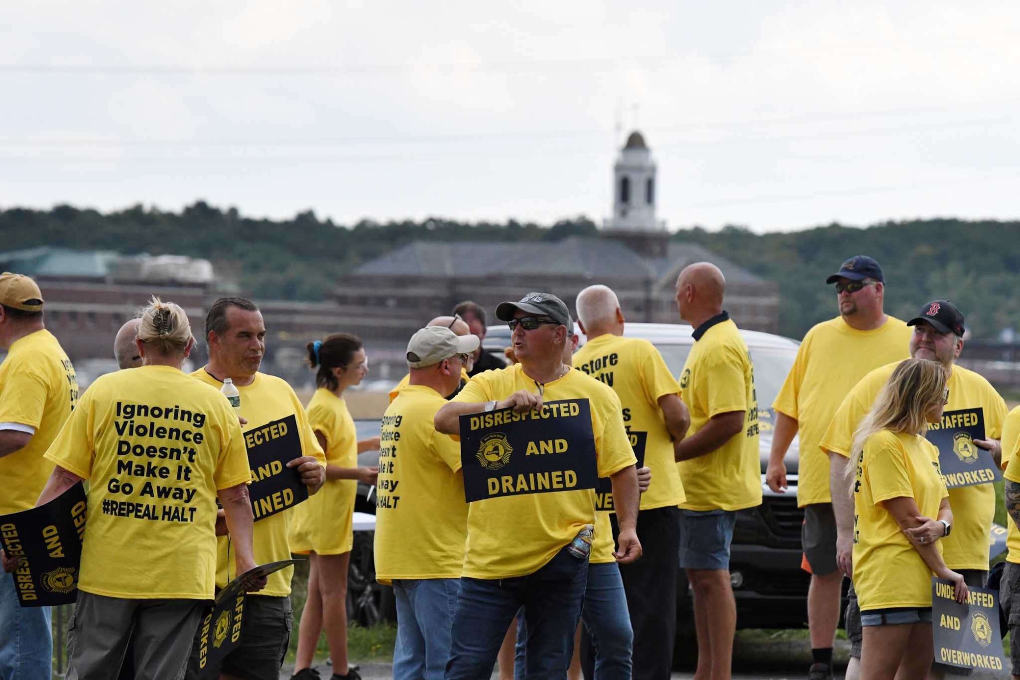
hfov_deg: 8.6
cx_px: 510
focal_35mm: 240
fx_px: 6799
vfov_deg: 5.7
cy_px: 340
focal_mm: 160
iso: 2500
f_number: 5.6
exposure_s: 1/8000
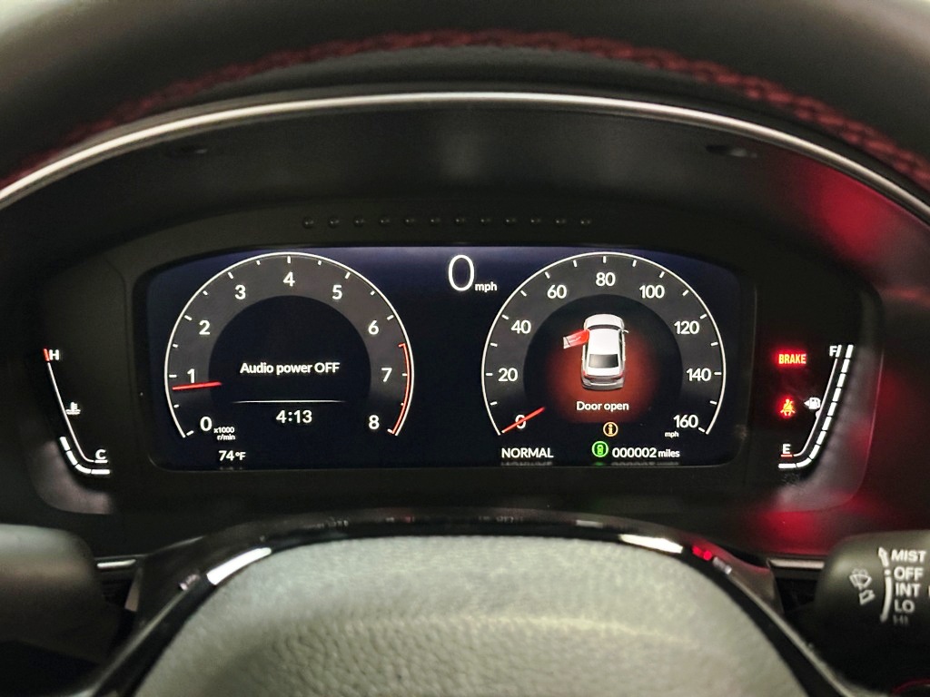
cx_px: 465
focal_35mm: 48
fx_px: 1290
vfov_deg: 30.3
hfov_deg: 39.7
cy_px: 348
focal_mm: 6.86
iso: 640
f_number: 1.78
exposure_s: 1/24
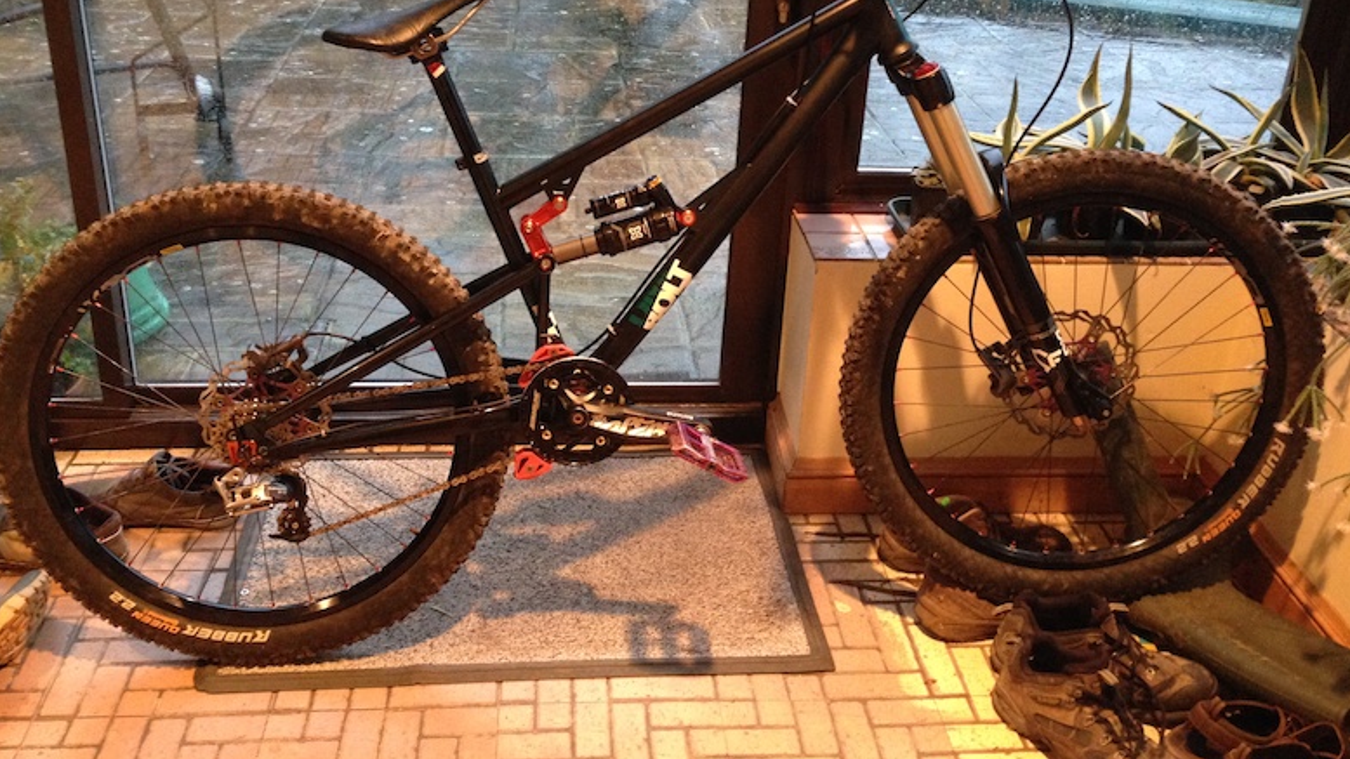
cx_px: 664
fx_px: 1324
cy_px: 267
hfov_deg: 54.0
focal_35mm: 37
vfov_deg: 31.8
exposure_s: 1/17
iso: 400
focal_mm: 4.12
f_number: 2.4
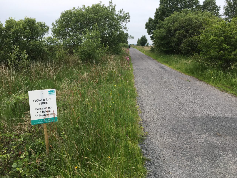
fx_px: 199
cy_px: 89
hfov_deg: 61.7
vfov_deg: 48.2
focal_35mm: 29
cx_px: 118
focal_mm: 4.15
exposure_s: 1/855
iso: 25
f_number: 2.2
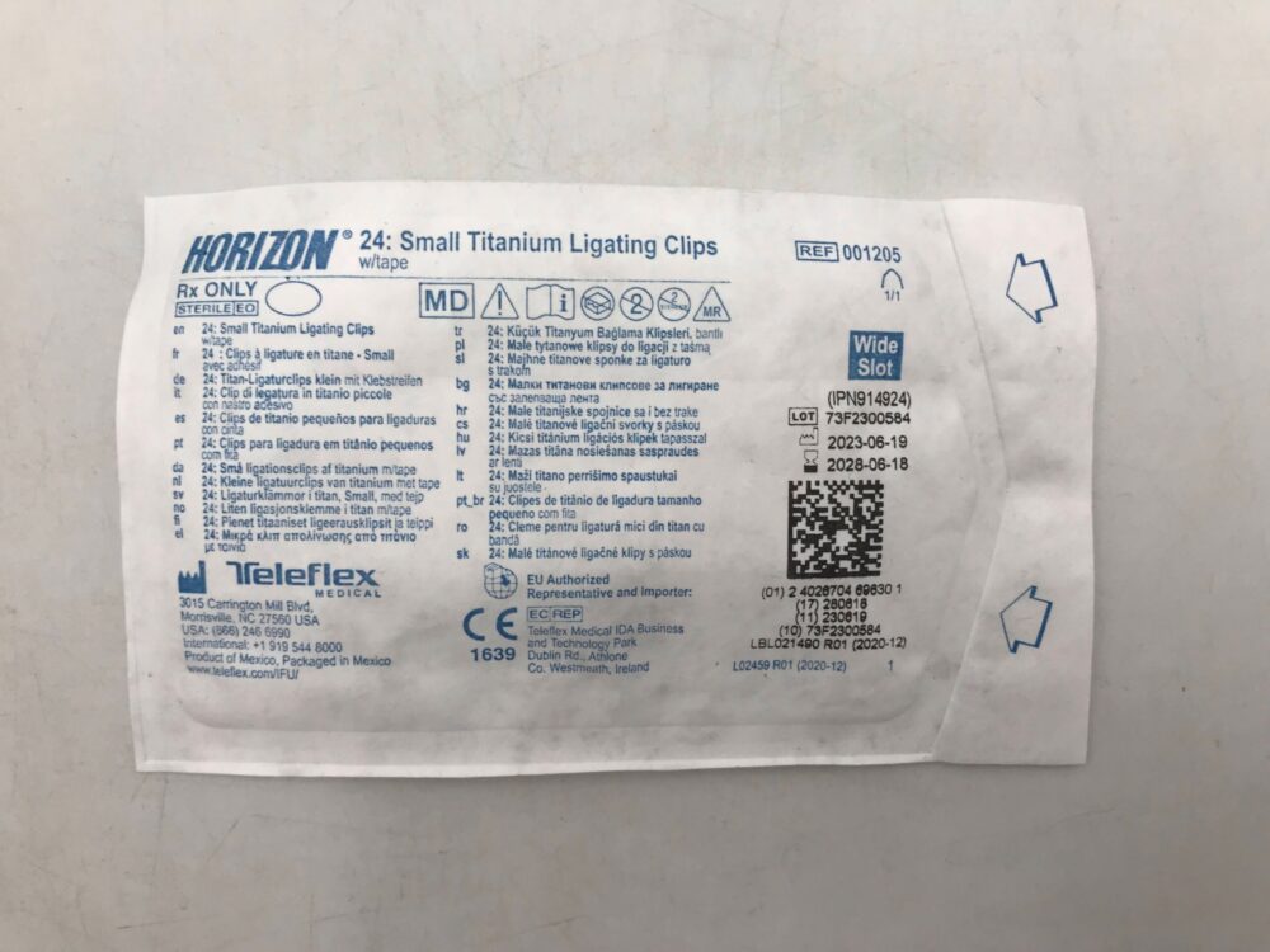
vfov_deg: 49.7
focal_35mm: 28
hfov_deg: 63.4
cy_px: 476
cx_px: 635
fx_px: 1027
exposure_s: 1/120
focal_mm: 3.99
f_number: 1.8
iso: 25
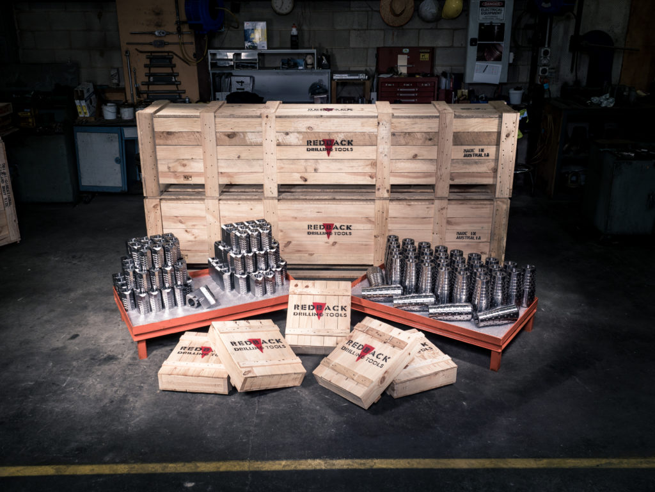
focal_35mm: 34
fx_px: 643
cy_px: 246
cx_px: 328
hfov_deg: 54.0
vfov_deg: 41.8
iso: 200
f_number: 5
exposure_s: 1/250
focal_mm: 17
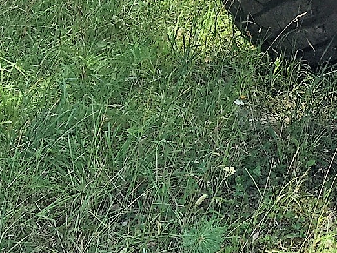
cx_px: 562
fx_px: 1091
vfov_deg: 12.0
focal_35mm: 112
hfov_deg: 15.6
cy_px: -220
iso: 25
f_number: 2.2
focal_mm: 4.15
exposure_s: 1/194
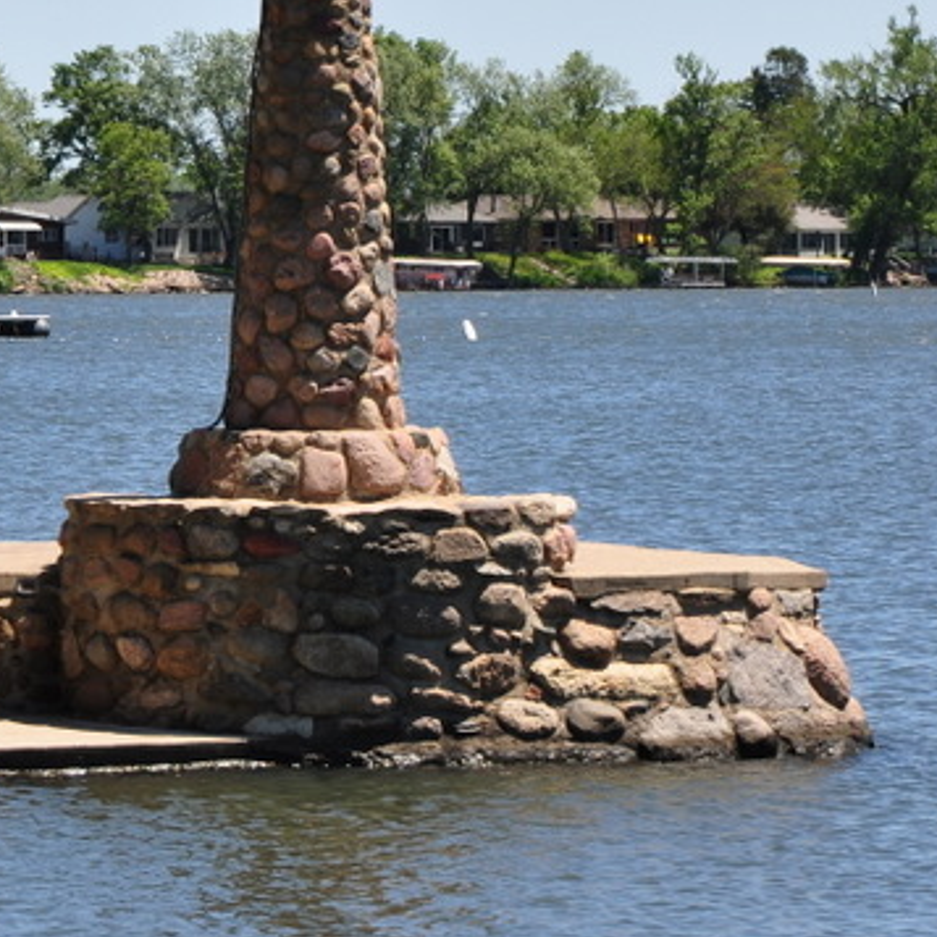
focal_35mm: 310
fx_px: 9500
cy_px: 220
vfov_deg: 5.6
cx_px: -247
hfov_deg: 5.6
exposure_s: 1/320
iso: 200
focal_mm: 85
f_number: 10
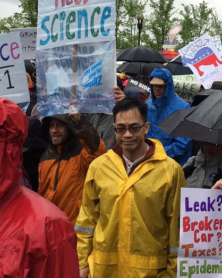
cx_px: 158
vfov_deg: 28.4
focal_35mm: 65
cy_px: 49
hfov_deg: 23.3
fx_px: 534
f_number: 2.2
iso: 25
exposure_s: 1/310
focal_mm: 4.15
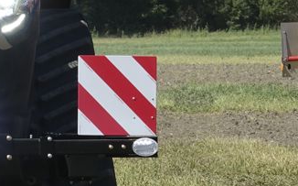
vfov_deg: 2.2
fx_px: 4917
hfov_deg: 3.5
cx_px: -216
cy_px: -66
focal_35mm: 606
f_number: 9
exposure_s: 1/160
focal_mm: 60.29
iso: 100
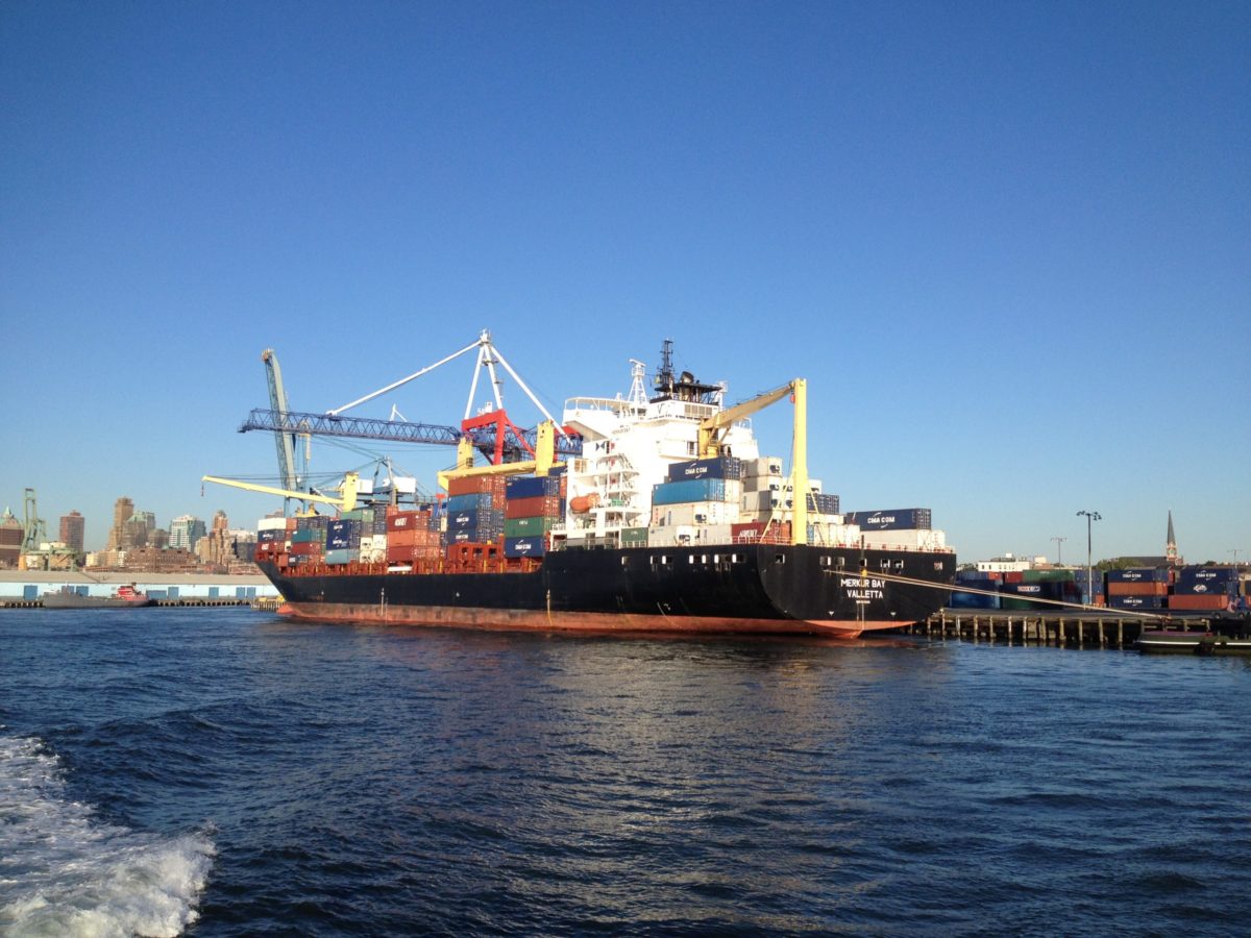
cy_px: 469
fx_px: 1265
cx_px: 626
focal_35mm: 35
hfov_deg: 52.6
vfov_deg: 40.7
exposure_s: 1/1623
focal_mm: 4.28
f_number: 2.4
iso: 50
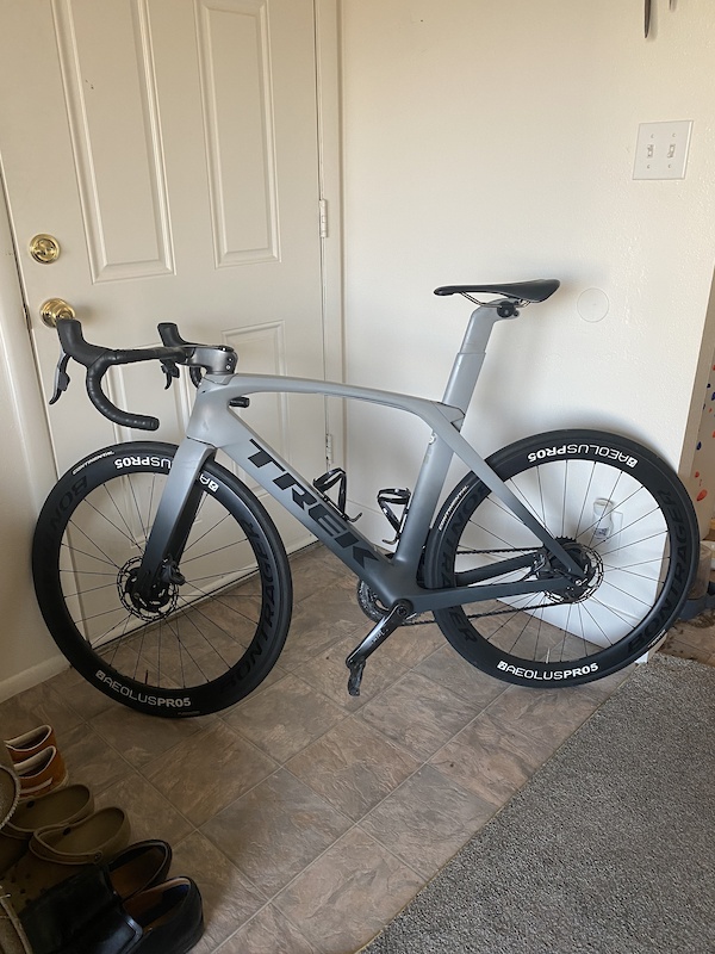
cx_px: 358
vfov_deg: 67.3
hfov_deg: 53.1
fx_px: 716
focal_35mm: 26
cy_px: 477
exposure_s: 1/60
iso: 100
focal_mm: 4.25
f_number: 1.8
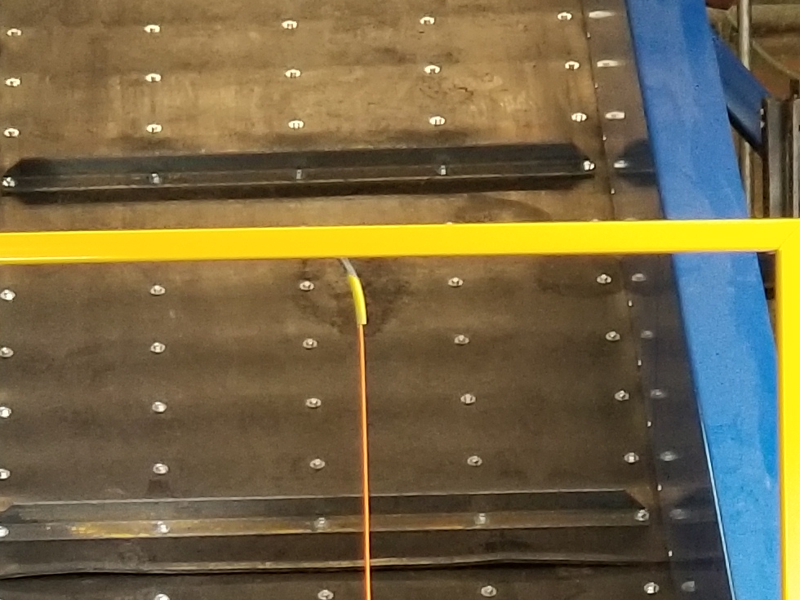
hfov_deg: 9.2
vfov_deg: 6.8
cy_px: 937
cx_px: 320
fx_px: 4946
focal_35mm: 214
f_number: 2.4
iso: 200
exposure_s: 1/17
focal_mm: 6
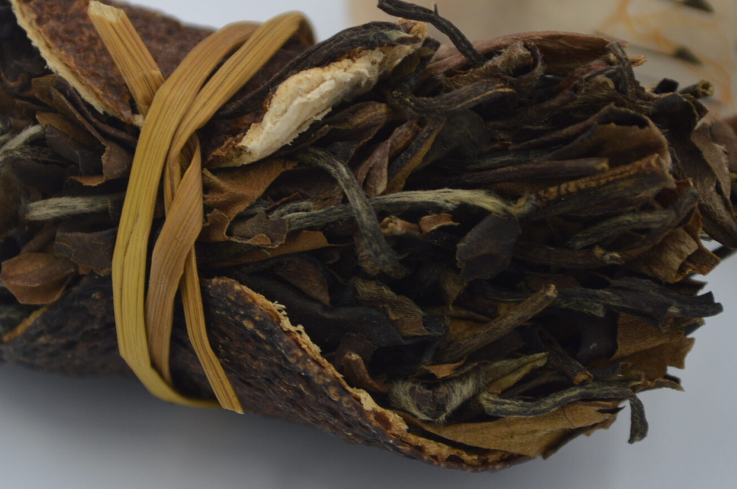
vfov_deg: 9.0
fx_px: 3108
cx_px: 302
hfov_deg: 13.5
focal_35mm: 152
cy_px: 145
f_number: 5.6
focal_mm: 52
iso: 200
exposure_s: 1/125
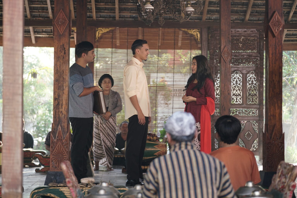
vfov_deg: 16.3
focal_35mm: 84
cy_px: 99
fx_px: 693
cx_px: 148
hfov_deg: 24.2
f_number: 2.8
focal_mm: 84
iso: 400
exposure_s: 1/160
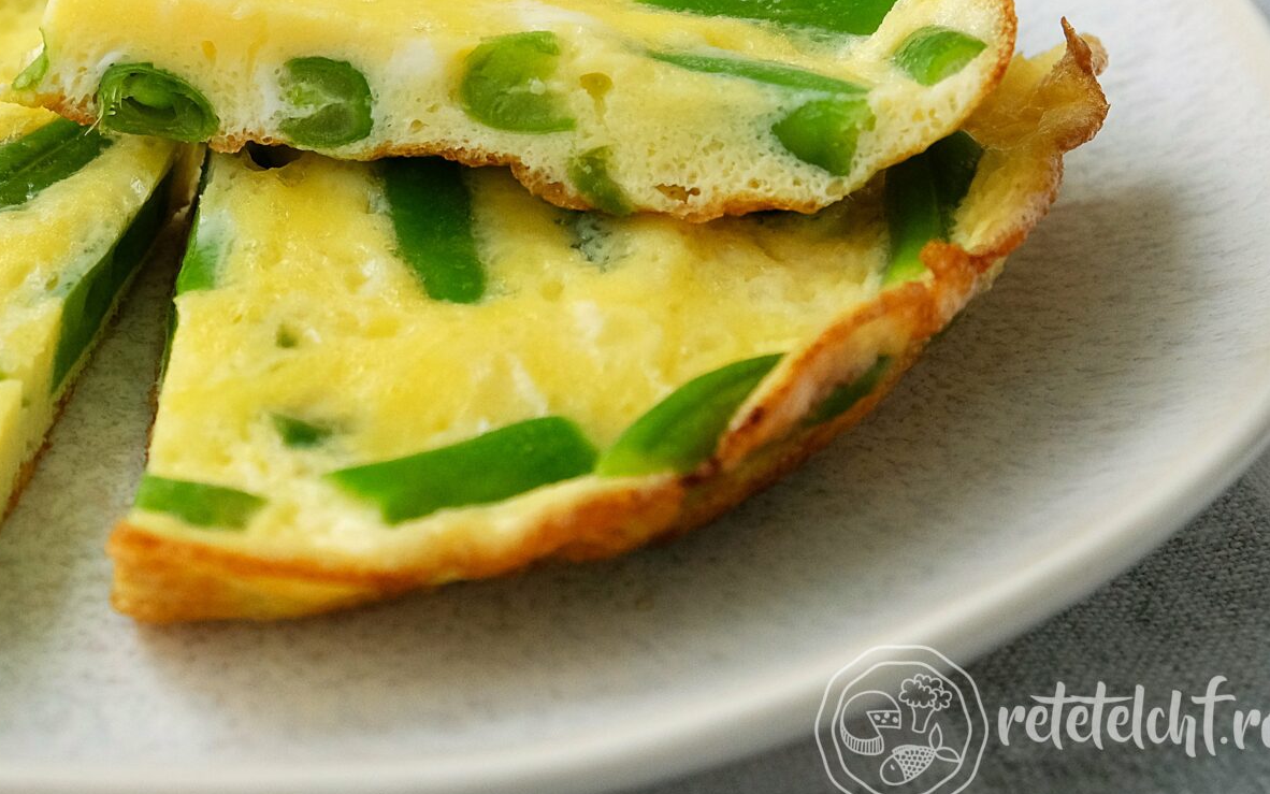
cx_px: 207
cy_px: 147
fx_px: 2873
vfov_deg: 15.6
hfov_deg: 24.4
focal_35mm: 83
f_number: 6.4
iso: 2500
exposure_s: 1/170
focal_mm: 31.5
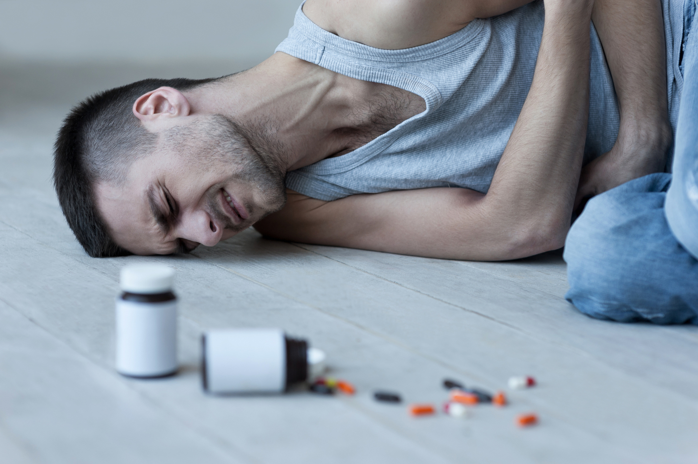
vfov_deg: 16.1
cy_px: 232
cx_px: 349
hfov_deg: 23.9
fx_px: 1647
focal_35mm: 85
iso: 200
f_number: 2.8
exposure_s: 1/160
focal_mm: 85
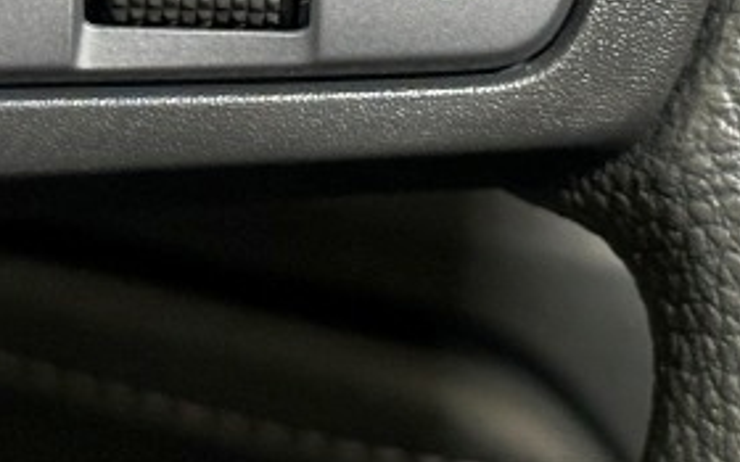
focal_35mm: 186
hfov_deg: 11.2
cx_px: 225
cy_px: -246
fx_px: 3751
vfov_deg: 6.9
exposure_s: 1/40
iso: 400
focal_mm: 6.86
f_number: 1.78
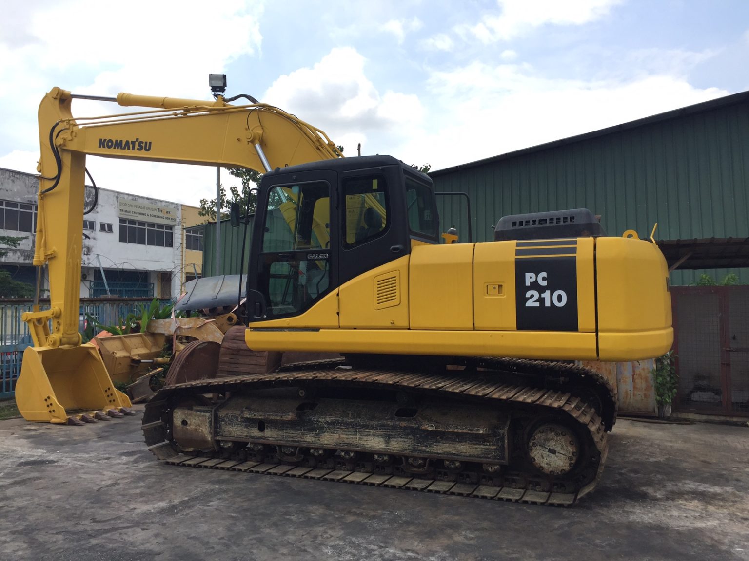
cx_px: 374
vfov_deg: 48.2
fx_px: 627
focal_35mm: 29
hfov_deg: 61.7
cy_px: 280
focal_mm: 4.15
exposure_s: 1/1319
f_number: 2.2
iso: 32
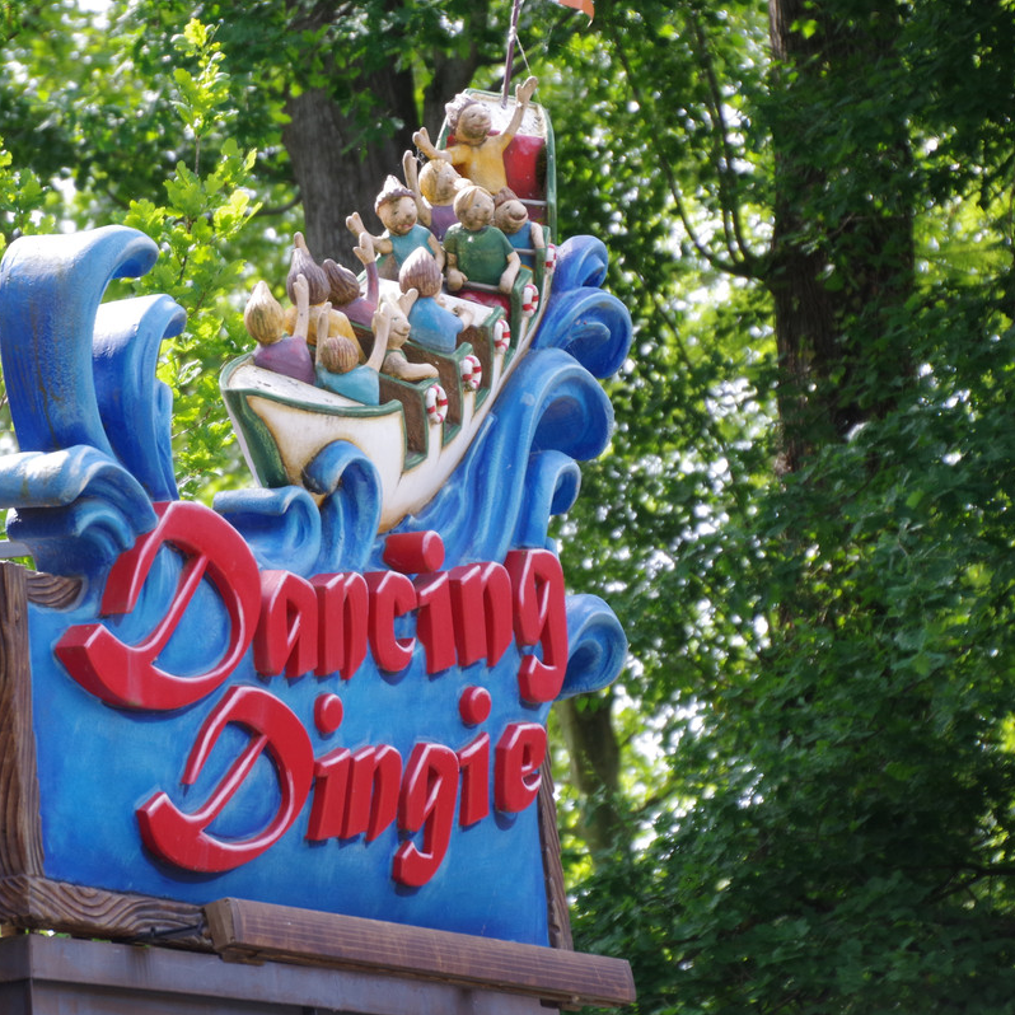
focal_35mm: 239
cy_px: 508
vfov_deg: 7.3
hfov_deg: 7.3
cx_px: 328
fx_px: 7929
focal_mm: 125
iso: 400
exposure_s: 1/320
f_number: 6.3
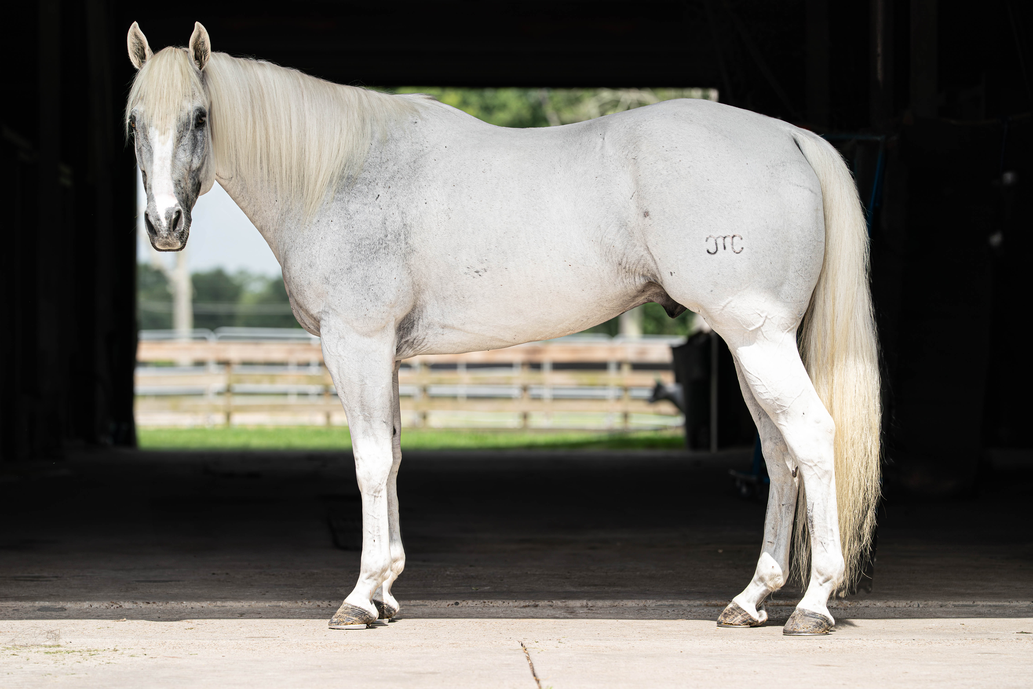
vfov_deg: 10.2
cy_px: 344
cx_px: 516
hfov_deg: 15.2
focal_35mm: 135
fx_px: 3873
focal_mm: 135
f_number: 3.5
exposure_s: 1/1600
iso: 200
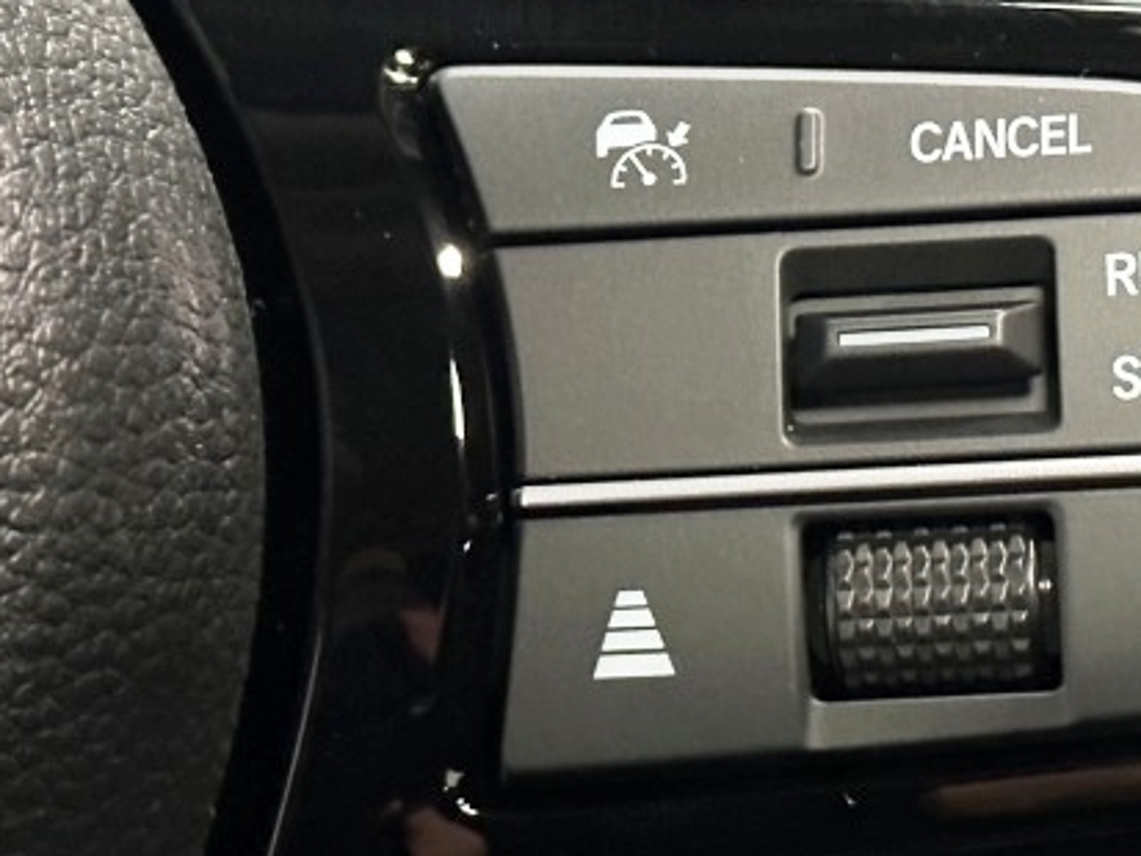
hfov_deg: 16.5
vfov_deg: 12.5
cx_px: 826
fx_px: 3924
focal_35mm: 119
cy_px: 362
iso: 640
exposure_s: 1/24
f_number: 1.78
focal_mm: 6.86
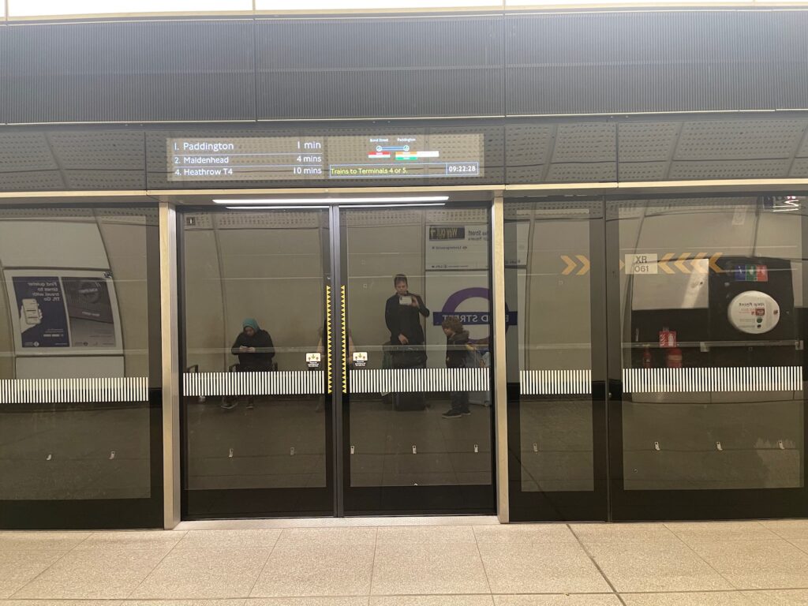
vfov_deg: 53.1
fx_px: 607
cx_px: 404
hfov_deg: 67.3
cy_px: 303
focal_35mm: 26
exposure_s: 1/58
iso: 320
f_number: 1.6
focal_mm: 5.1
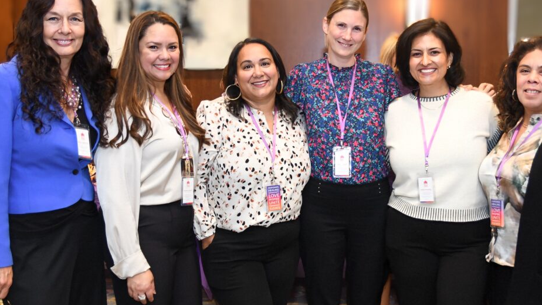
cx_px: 302
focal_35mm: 46
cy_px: 161
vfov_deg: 26.0
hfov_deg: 44.5
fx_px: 661
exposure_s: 1/60
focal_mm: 19
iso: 450
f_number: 2.8
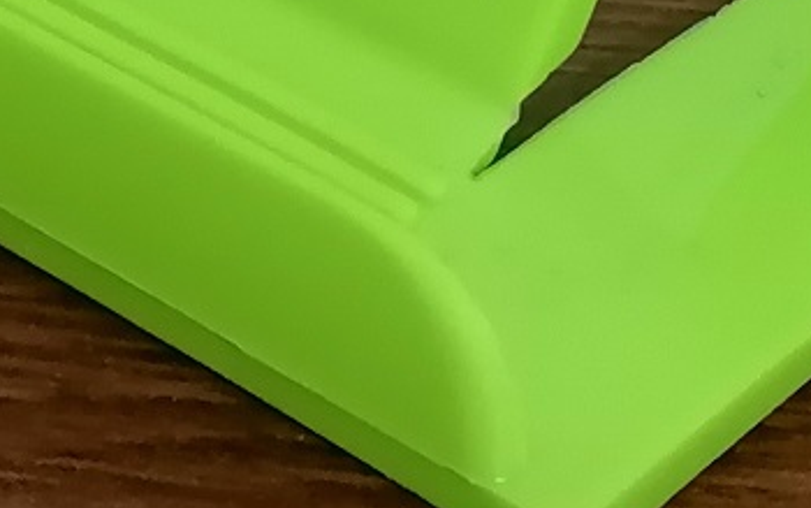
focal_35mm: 218
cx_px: 371
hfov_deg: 9.6
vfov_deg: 5.8
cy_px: -748
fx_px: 4820
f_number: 1.8
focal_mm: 5.3
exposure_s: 1/25
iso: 500
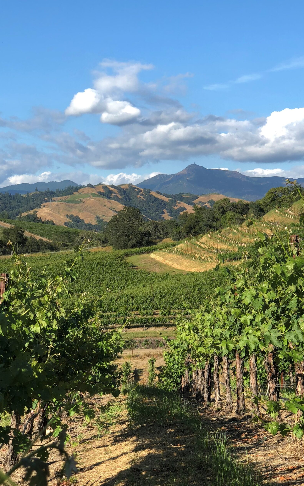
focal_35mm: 56
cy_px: 245
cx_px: 163
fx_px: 742
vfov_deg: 36.3
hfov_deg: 23.1
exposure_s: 1/421
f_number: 2.4
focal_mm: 6
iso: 16
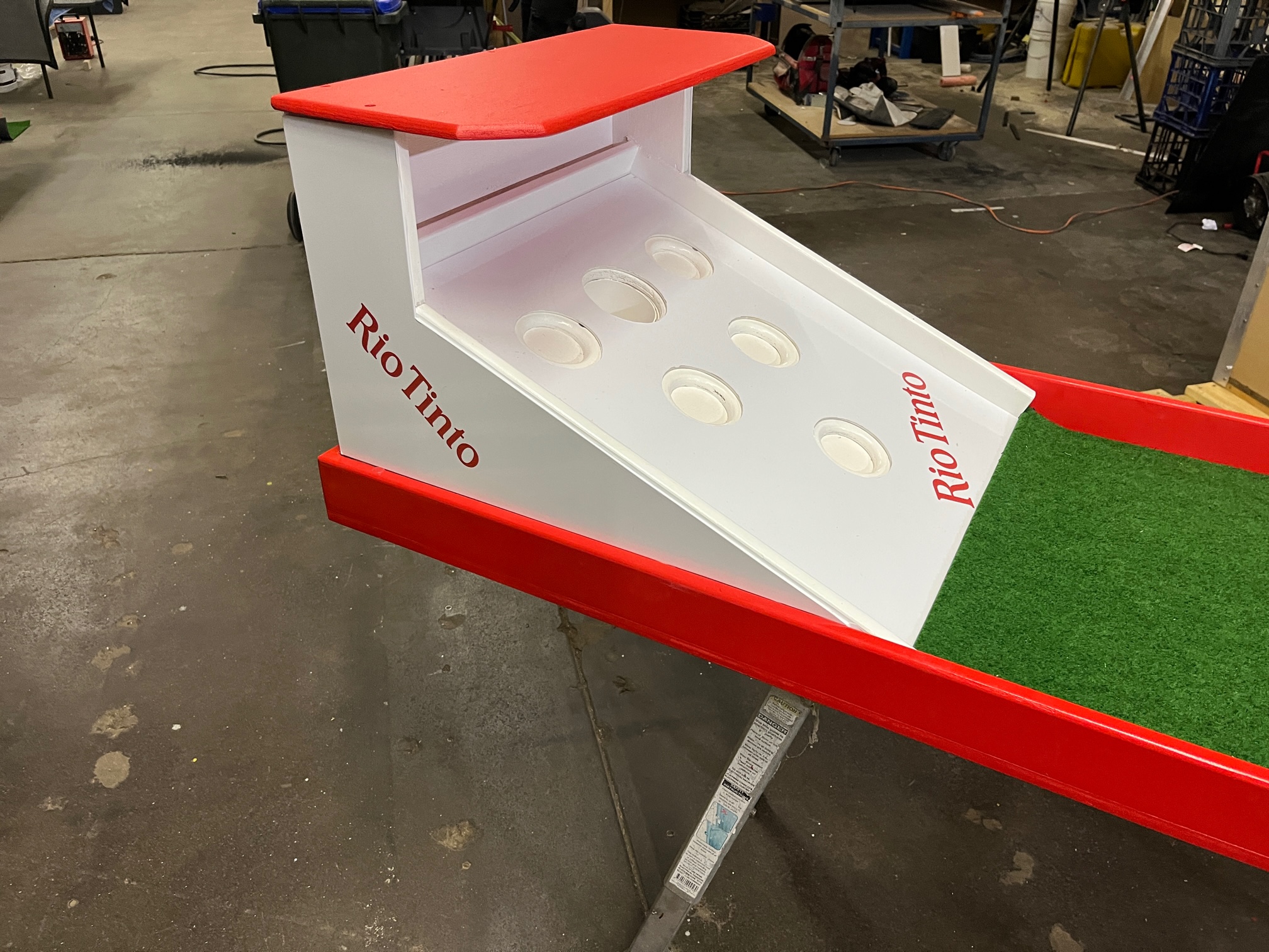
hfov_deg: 67.3
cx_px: 634
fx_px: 953
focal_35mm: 26
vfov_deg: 53.1
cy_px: 476
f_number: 1.6
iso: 250
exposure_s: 1/50
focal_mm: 5.1
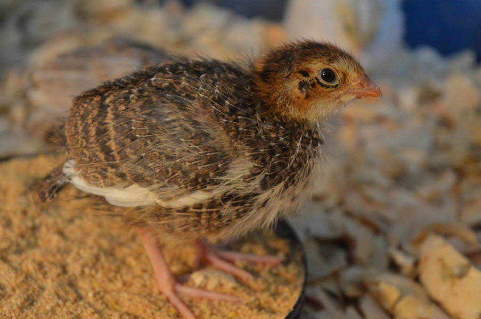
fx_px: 1101
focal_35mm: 82
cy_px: 160
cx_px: 240
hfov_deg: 24.6
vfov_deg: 16.5
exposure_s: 1/160
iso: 3200
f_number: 5.6
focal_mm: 55
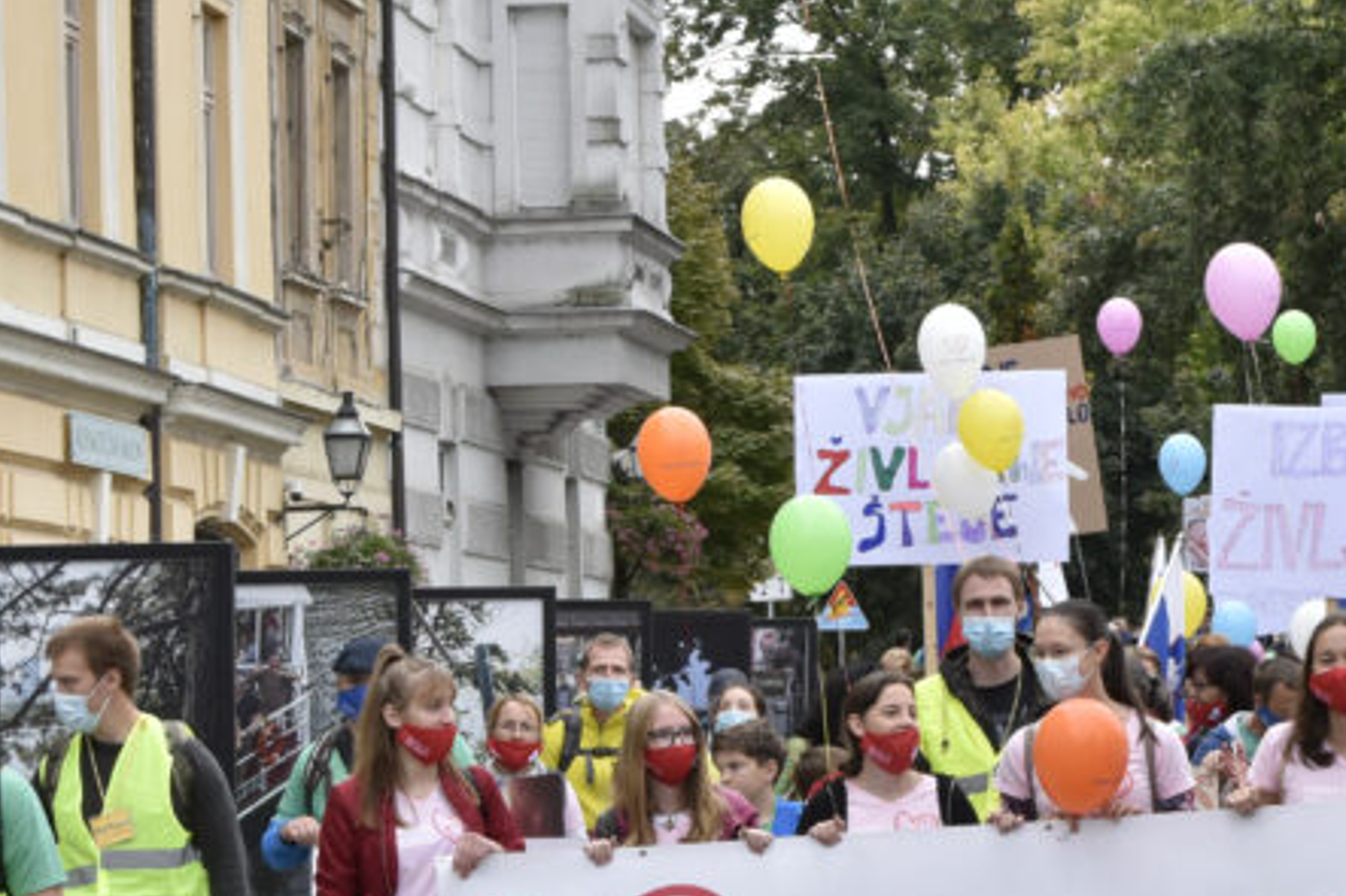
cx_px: 1109
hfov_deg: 12.6
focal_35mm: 162
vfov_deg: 8.4
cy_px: 960
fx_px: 6054
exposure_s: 1/320
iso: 640
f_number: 11
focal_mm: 70
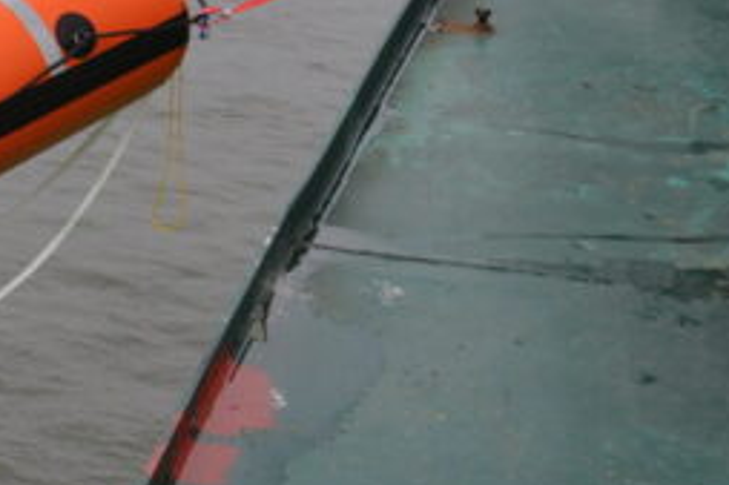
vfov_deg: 11.0
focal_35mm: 121
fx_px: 2449
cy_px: -175
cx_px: -583
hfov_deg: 14.8
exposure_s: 1/250
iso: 200
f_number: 8
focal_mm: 20
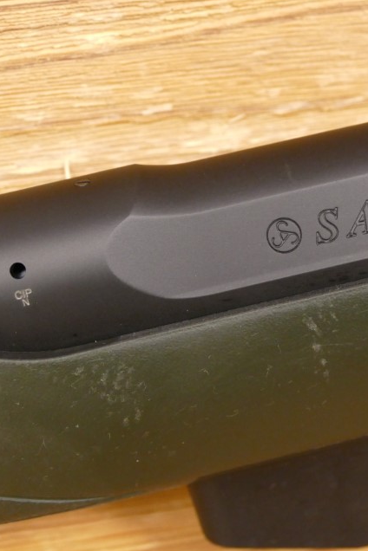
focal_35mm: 83
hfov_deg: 16.2
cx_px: 358
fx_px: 1273
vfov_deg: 24.5
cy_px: 276
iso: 1600
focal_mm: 20.23
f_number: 3.4
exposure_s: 1/50
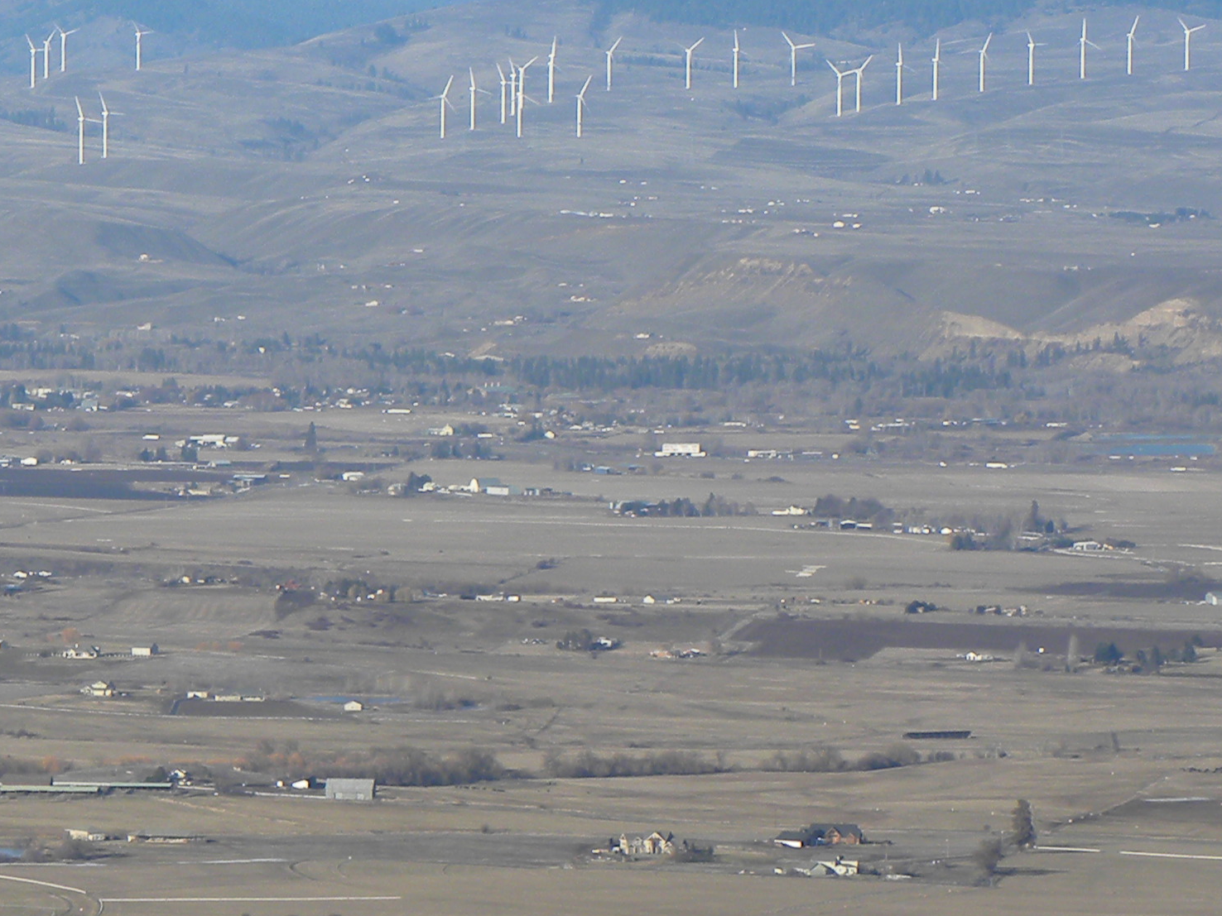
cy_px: 671
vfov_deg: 4.7
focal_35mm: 317
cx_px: -334
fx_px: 11191
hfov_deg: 6.2
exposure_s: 1/347
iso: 64
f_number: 5
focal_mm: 20.8
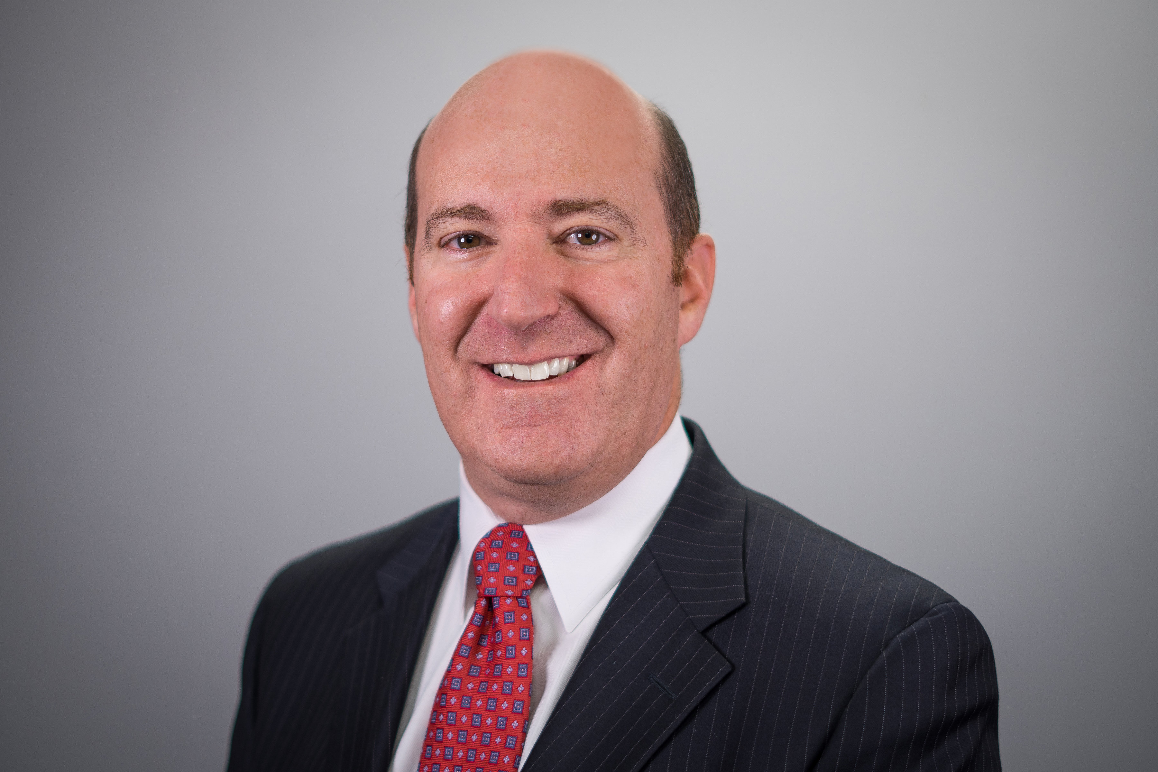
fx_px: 2412
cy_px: 386
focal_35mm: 75
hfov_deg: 27.0
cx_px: 579
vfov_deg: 18.2
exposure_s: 1/80
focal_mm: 50
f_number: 1.8
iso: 100
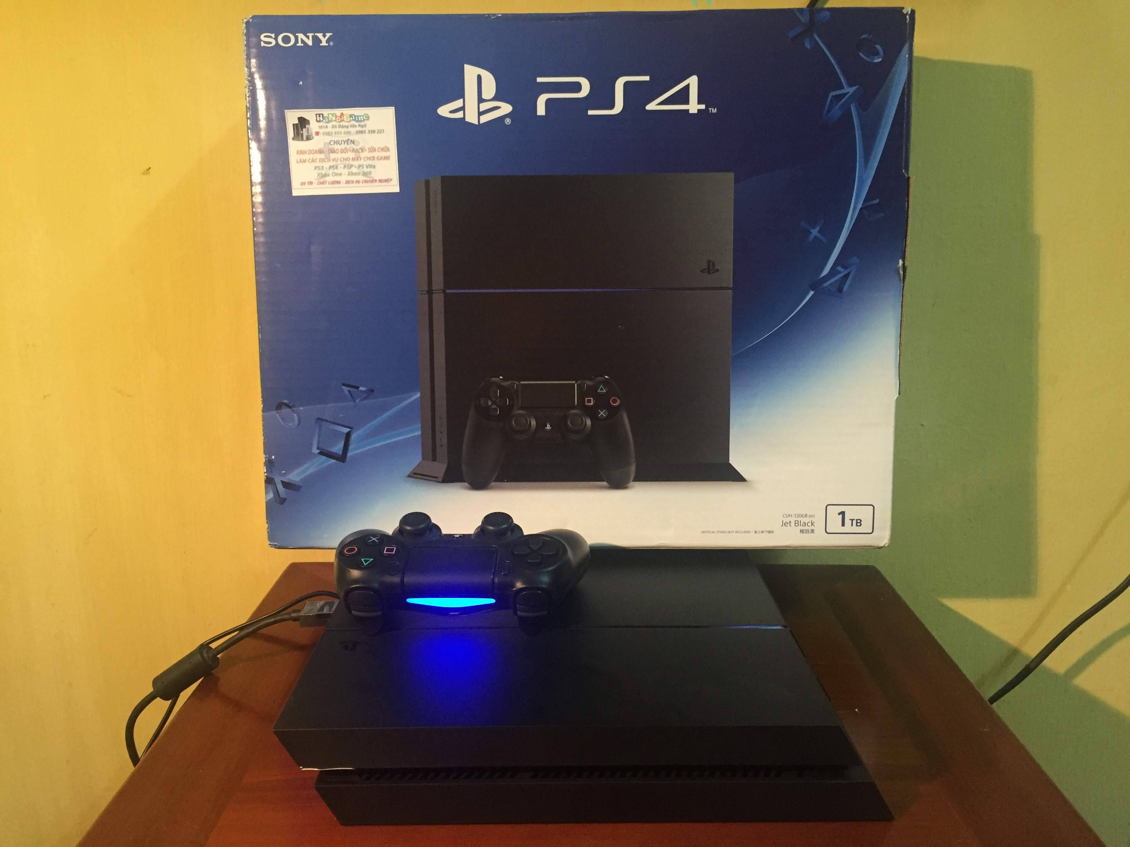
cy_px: 424
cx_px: 565
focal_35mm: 29
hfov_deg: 61.7
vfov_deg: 48.2
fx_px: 947
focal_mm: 4.15
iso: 250
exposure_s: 1/33
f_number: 2.2
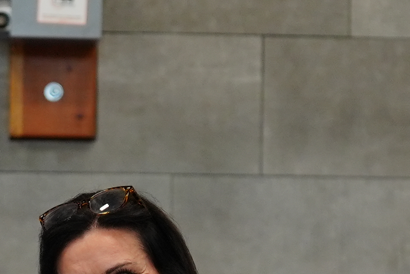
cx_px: 108
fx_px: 3566
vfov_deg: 4.3
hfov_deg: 6.6
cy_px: 590
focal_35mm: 313
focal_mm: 70
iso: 1250
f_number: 2.8
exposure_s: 1/250
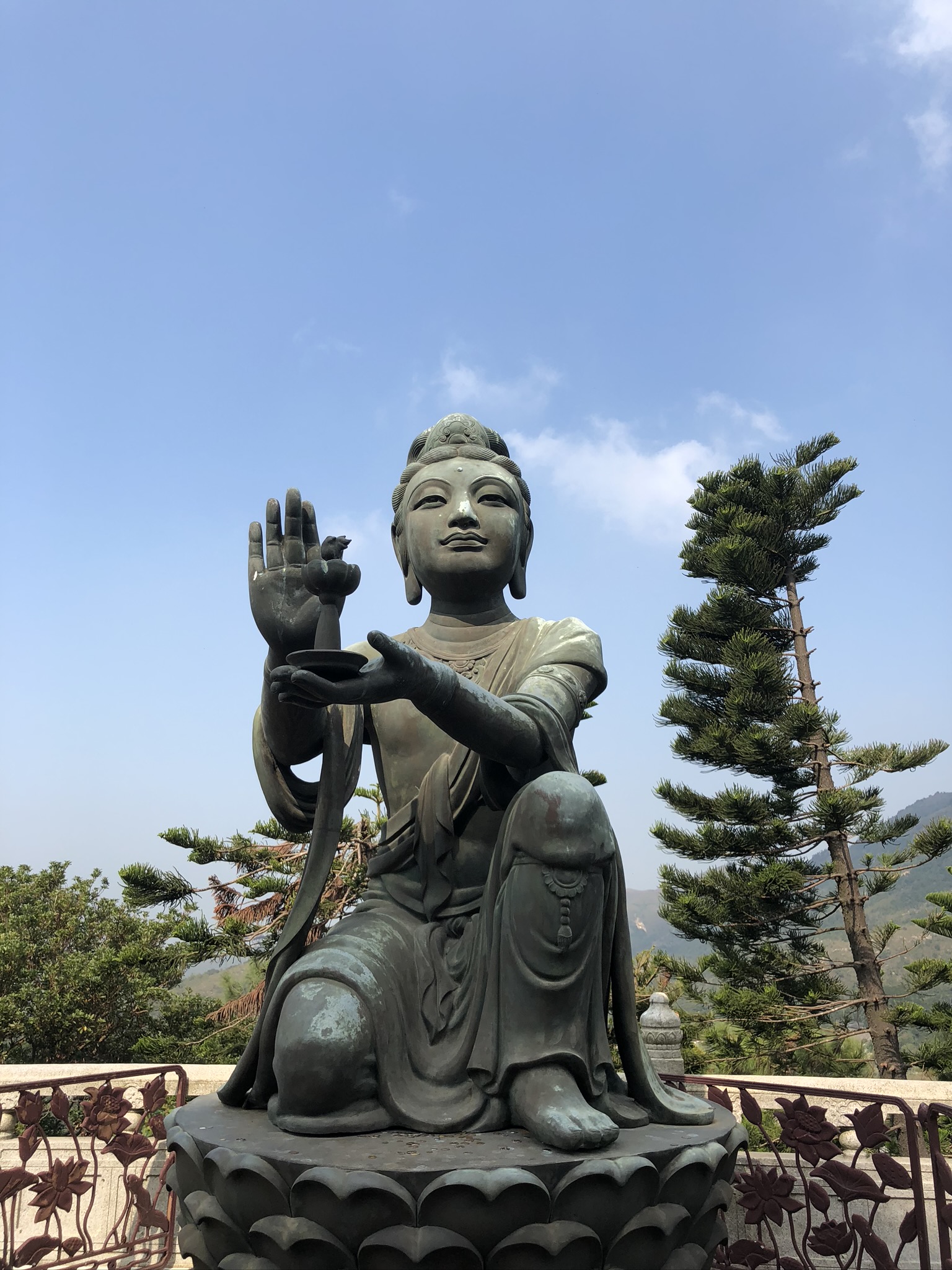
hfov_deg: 49.7
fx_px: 1027
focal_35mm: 28
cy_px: 635
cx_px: 476
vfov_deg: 63.4
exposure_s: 1/1412
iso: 20
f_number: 1.8
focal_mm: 4
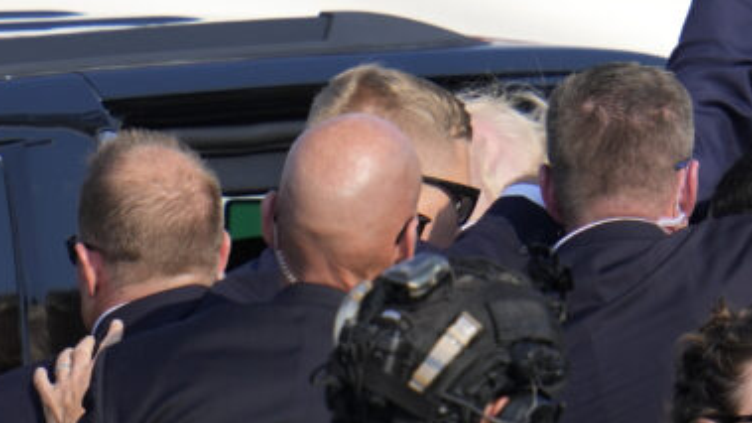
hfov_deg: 0.9
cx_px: 480
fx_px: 47368
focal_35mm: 2376
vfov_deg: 0.5
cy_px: 391
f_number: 4
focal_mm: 560
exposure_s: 1/2000
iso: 250
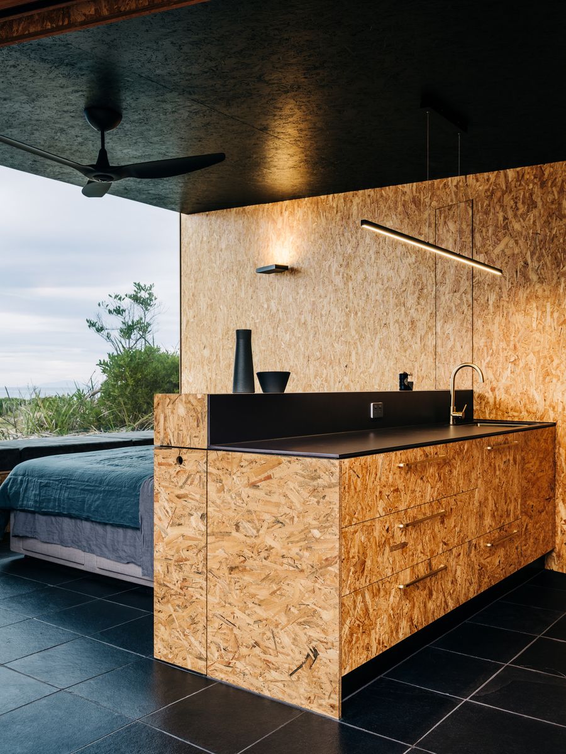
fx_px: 676
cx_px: 283
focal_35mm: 31
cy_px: 377
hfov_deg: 45.4
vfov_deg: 58.4
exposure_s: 1/10
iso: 100
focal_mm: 39.6
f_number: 11
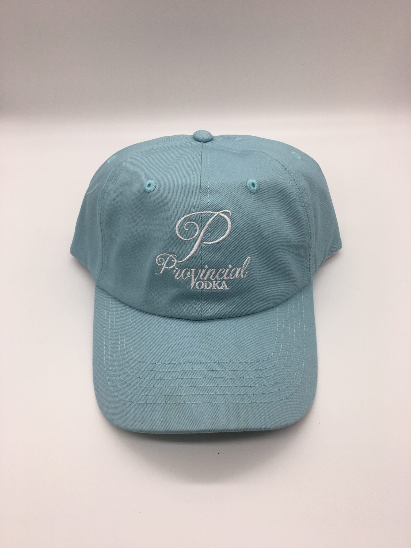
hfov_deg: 48.2
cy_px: 274
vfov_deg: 61.7
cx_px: 206
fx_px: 459
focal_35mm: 29
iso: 25
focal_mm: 4.15
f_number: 2.2
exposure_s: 1/346
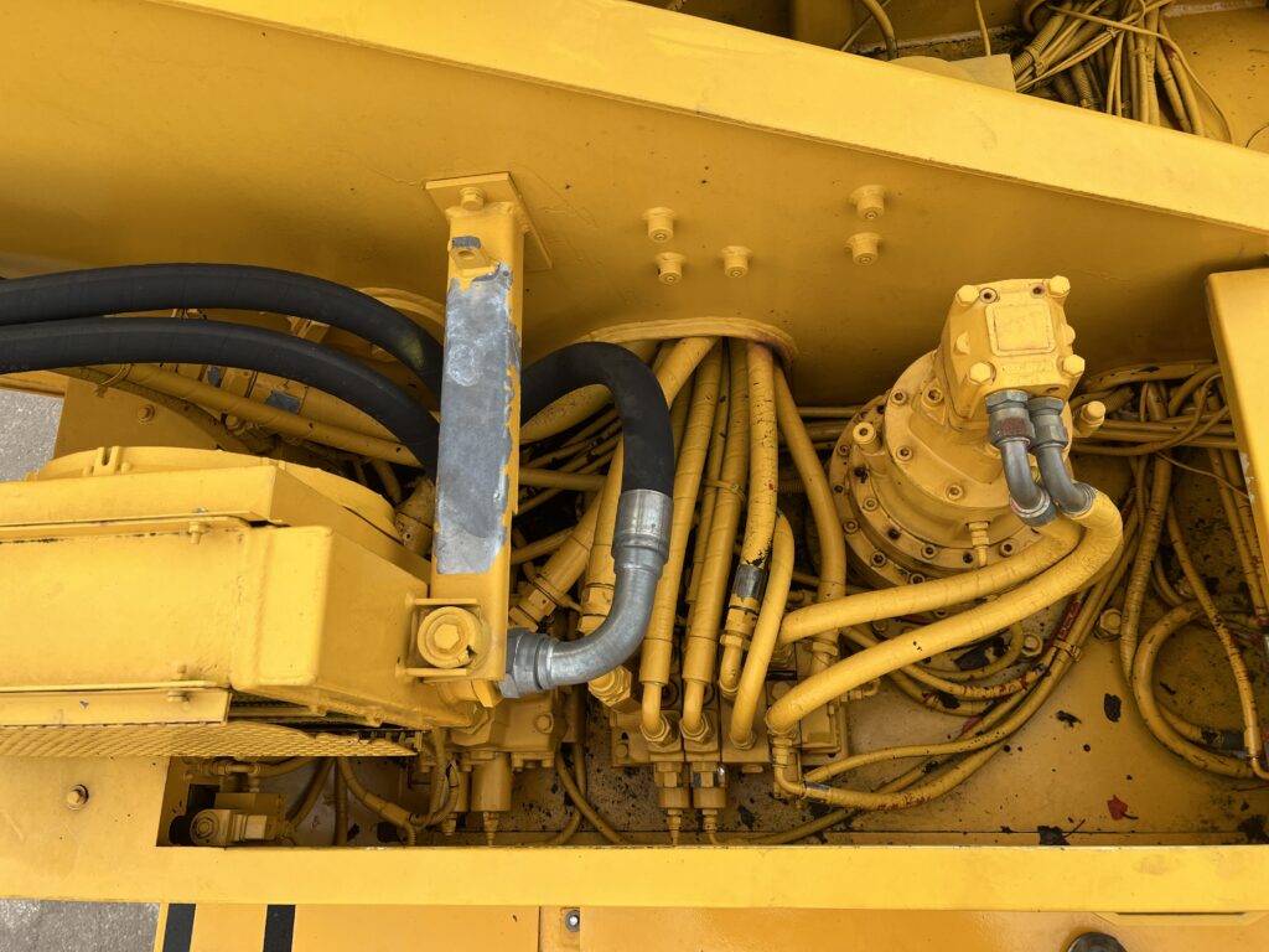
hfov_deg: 67.3
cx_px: 634
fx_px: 953
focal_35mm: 26
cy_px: 476
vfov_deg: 53.1
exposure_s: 1/506
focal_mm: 5.7
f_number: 1.5
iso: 50
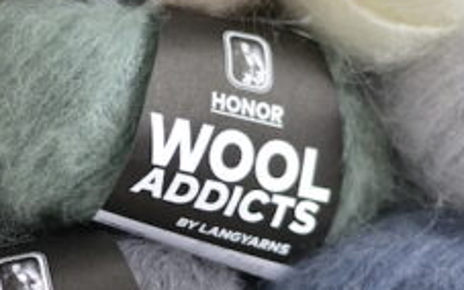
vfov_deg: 5.1
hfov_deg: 8.1
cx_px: 80
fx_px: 3276
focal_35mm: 259
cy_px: 137
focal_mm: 50
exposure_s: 1/100
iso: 125
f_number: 1.8
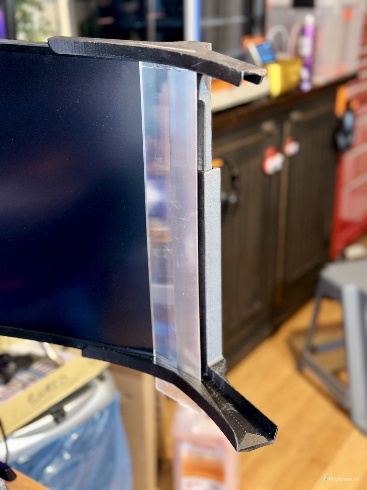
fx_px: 678
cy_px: 245
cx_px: 184
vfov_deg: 39.7
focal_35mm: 48
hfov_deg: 30.3
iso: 64
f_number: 1.78
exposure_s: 1/9
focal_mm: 6.86
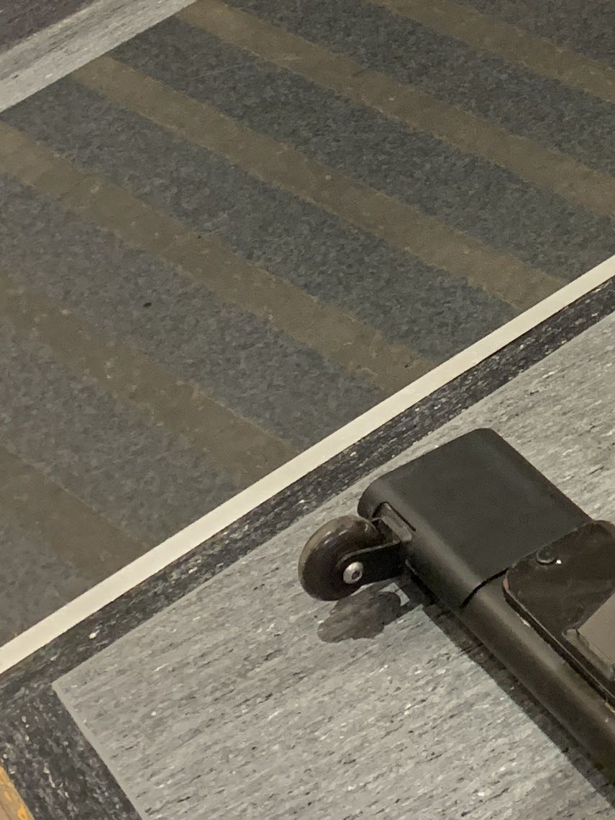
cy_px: -196
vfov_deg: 19.9
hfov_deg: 15.3
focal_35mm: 92
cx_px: 811
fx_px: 2178
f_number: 1.8
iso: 320
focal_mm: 4.25
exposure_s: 1/33
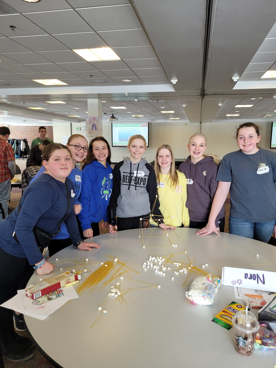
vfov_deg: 67.3
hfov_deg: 53.1
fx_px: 276
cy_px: 184
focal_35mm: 26
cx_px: 138
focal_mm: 5.4
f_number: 1.8
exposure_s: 1/120
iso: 160
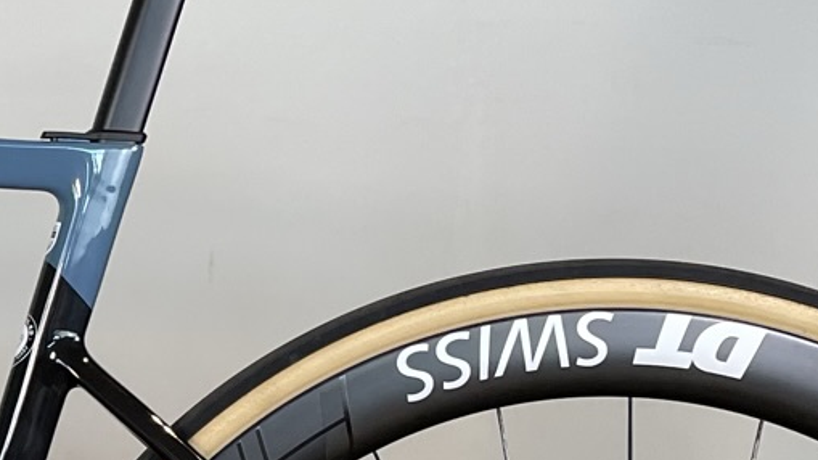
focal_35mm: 114
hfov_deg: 17.5
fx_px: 2472
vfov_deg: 10.5
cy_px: 444
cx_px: -289
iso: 80
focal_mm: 4.2
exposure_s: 1/100
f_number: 1.6
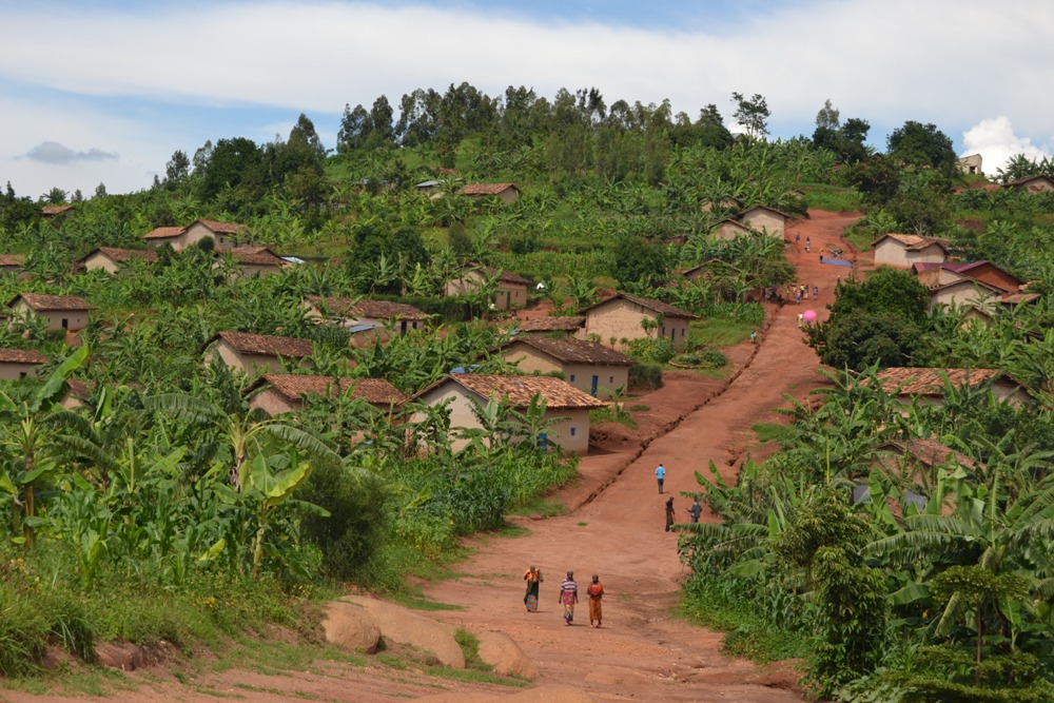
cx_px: 527
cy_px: 352
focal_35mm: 82
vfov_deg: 16.6
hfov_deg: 24.6
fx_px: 2416
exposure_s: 1/250
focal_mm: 55
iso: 100
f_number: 8
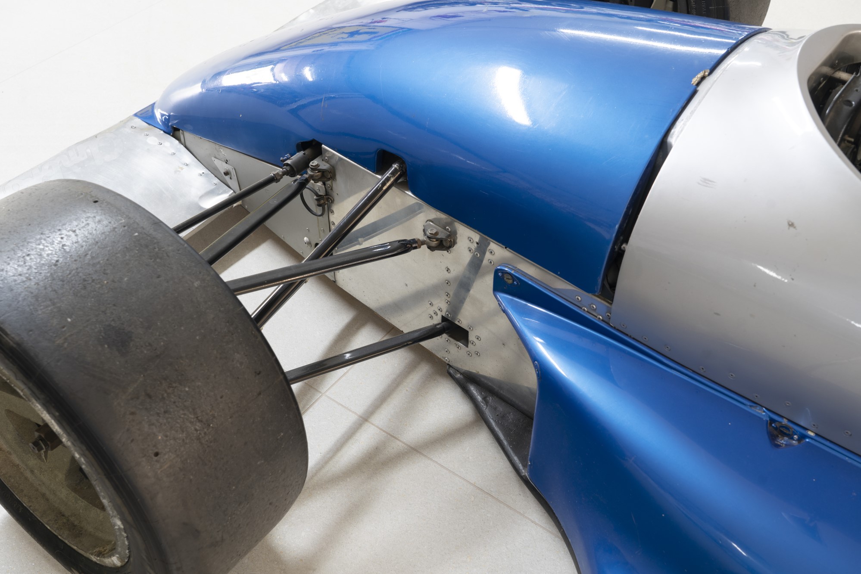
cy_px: 287
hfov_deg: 49.5
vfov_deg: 34.2
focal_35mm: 39
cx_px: 430
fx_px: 933
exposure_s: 2.5
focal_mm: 39
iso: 100
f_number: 8
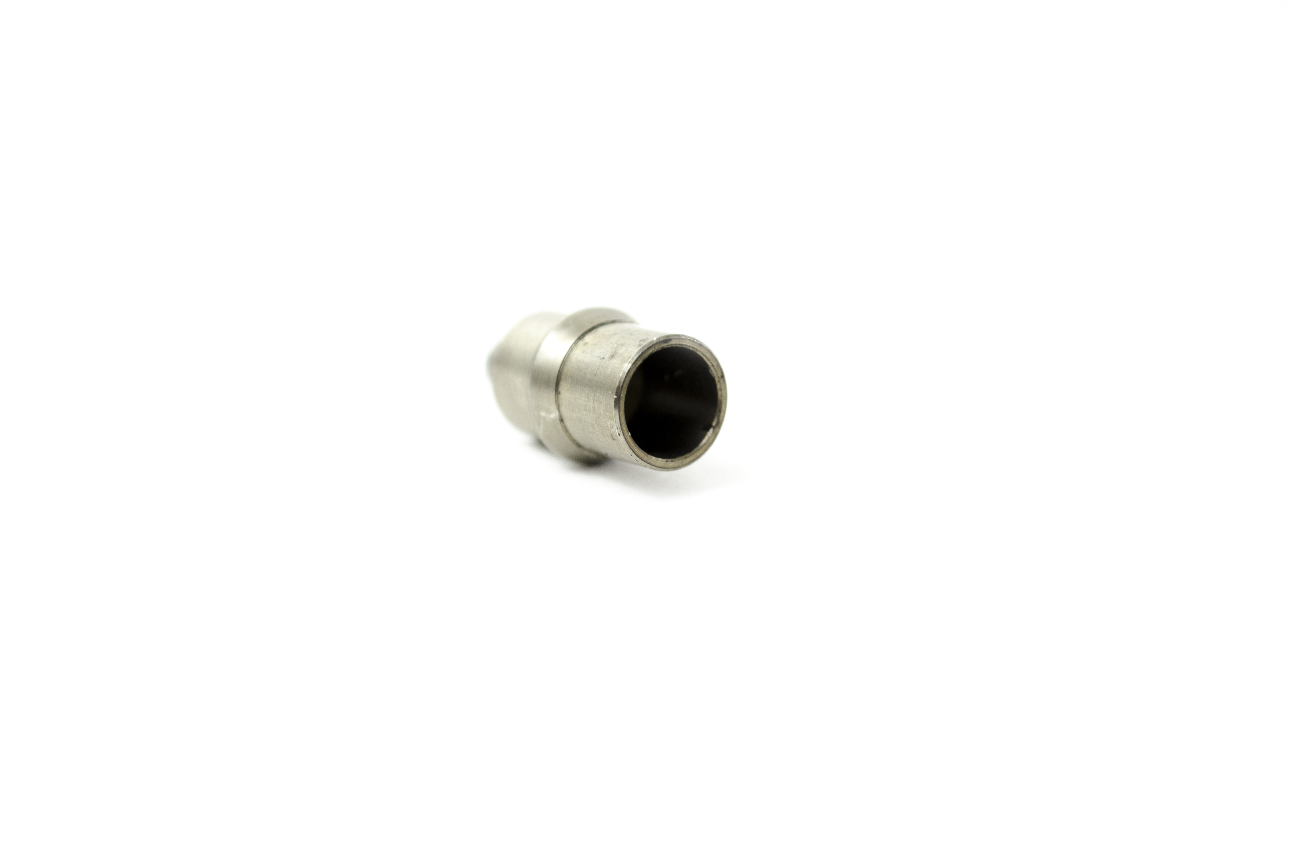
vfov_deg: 16.5
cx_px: 644
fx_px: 2948
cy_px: 427
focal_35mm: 82
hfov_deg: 24.7
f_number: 5.6
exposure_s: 1/15
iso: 100
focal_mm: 55
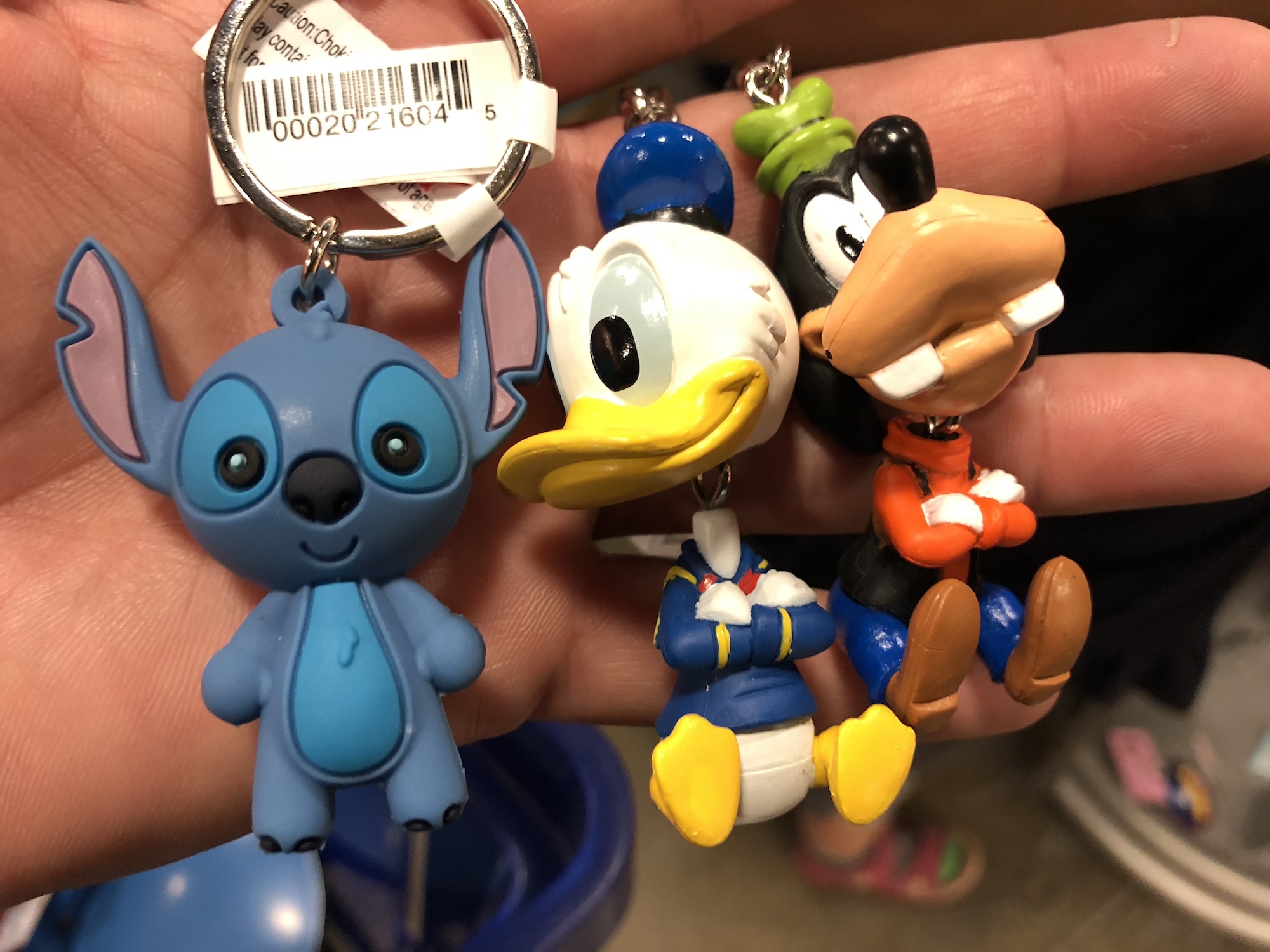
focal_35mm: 28
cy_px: 476
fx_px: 1027
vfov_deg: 49.7
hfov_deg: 63.4
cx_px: 635
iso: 64
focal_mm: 3.99
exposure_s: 1/15
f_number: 1.8
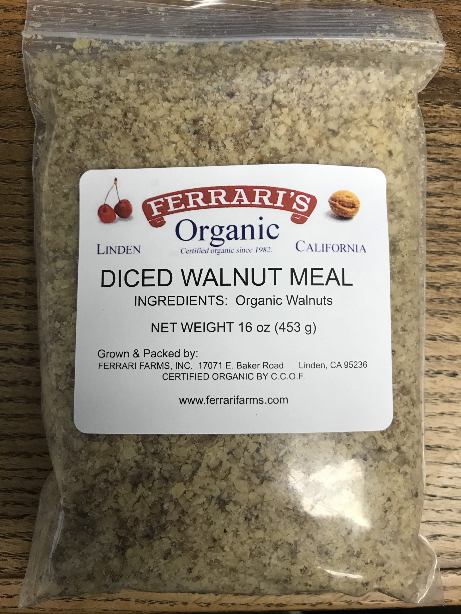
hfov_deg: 49.7
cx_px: 230
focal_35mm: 28
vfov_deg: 63.4
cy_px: 307
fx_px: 497
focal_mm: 3.99
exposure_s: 1/40
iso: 25
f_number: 1.8
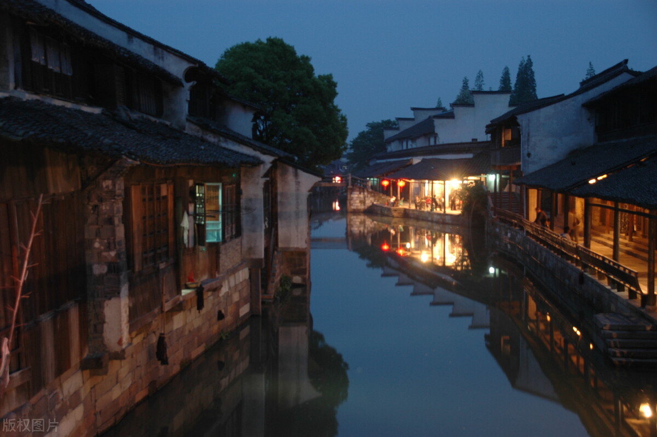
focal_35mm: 51
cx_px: 328
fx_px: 930
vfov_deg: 26.4
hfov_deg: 38.9
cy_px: 218
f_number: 4.5
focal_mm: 34
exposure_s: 6
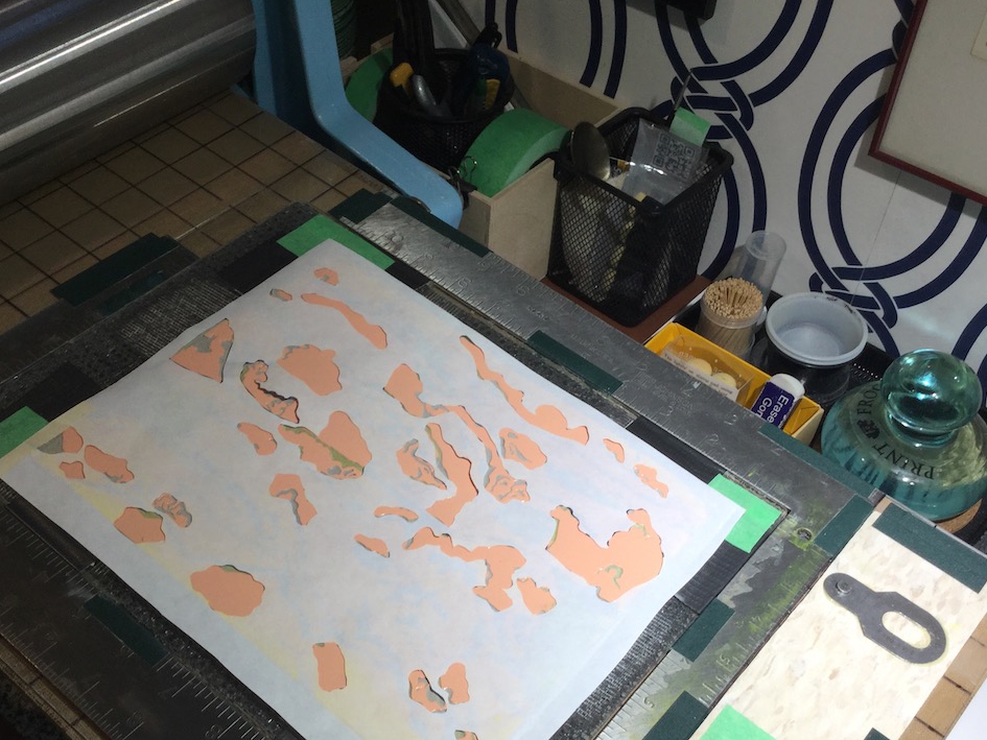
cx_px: 434
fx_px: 1198
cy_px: 457
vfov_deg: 34.2
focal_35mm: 42
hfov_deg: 44.7
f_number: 2.4
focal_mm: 3.3
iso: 25
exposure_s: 1/60
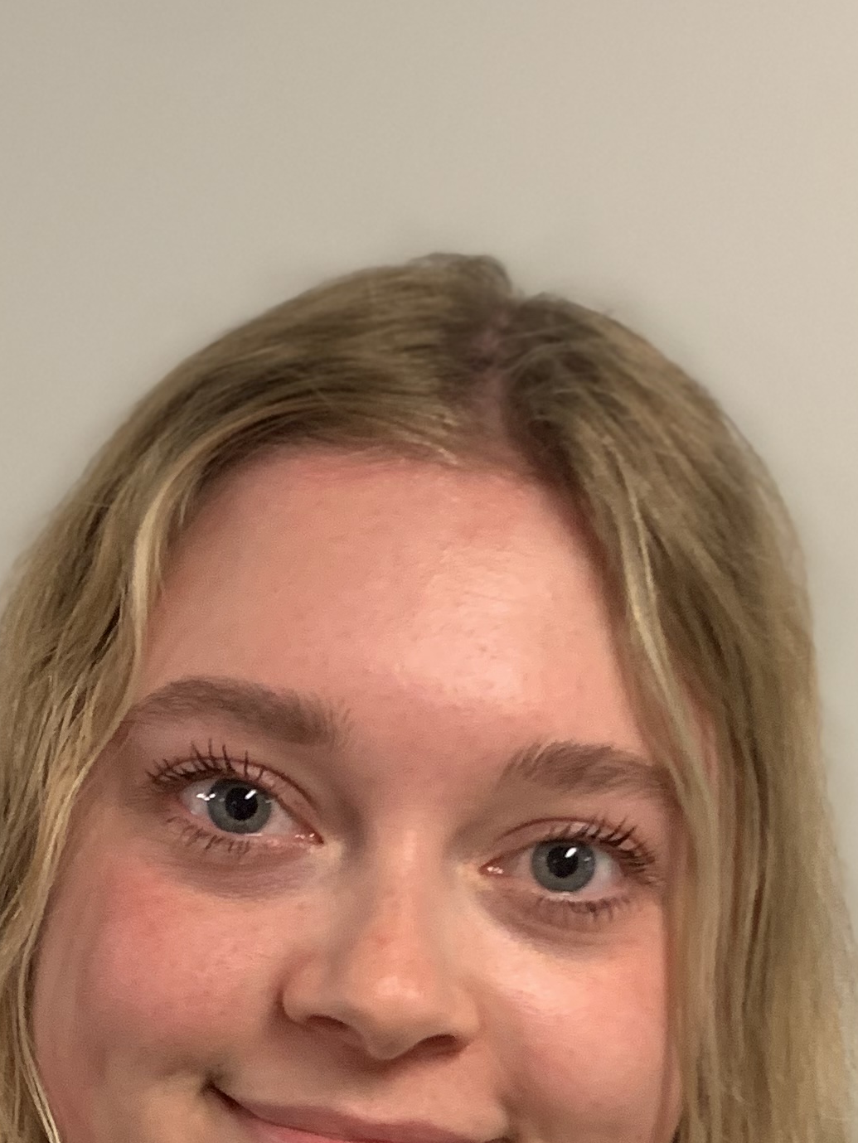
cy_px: 1204
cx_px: 397
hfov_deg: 19.4
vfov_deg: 24.2
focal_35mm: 76
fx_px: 2511
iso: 320
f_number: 1.8
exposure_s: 1/60
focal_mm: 4.25
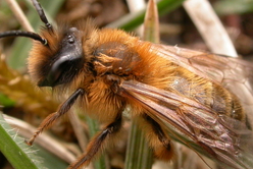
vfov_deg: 10.5
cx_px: 168
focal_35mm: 131
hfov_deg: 15.6
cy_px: 84
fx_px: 922
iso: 100
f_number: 6.7
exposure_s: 1/60.2
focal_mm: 14.6
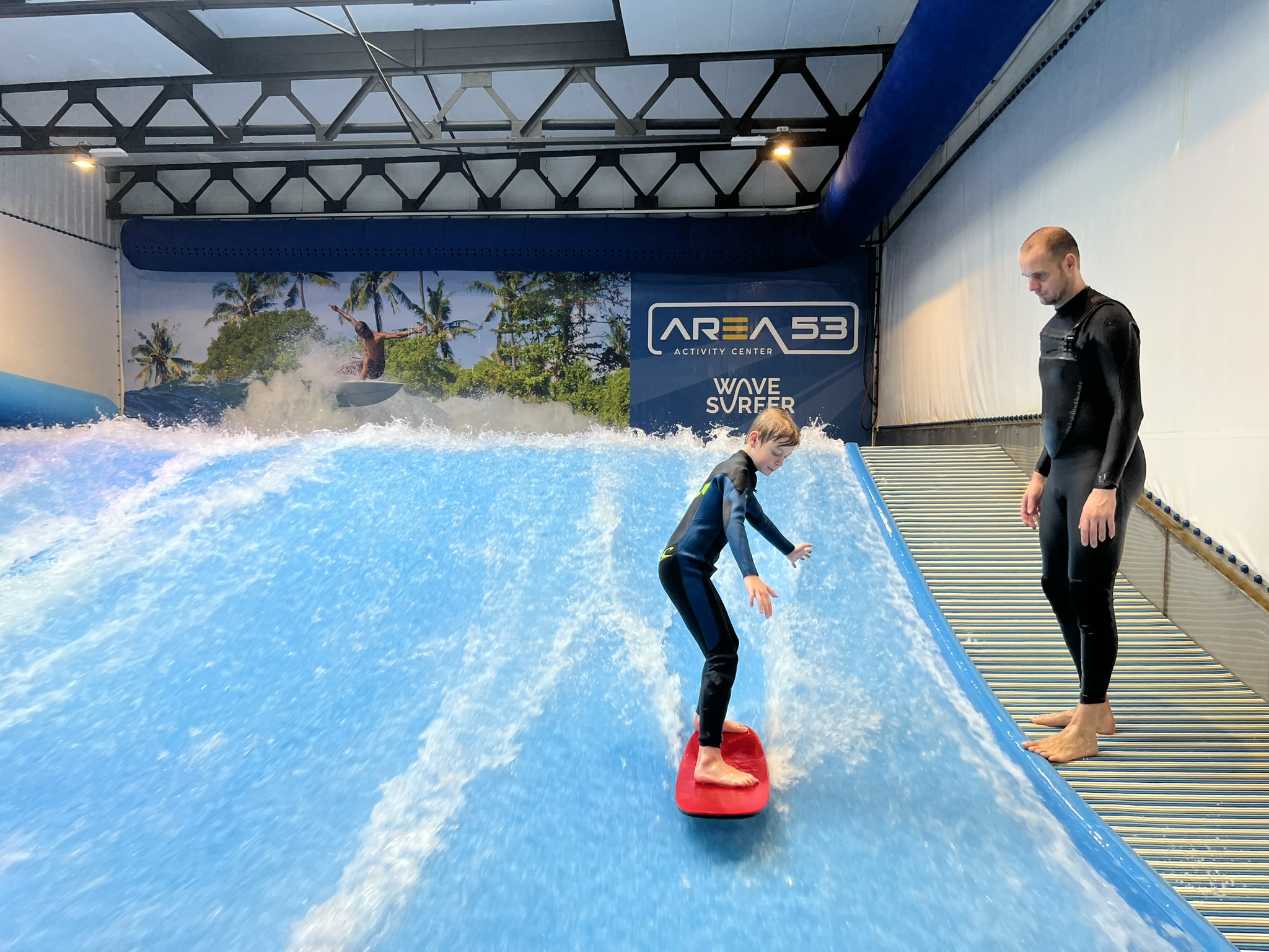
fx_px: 953
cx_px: 634
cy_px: 476
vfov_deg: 53.1
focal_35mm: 26
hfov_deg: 67.3
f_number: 1.5
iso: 80
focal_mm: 5.7
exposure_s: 1/100
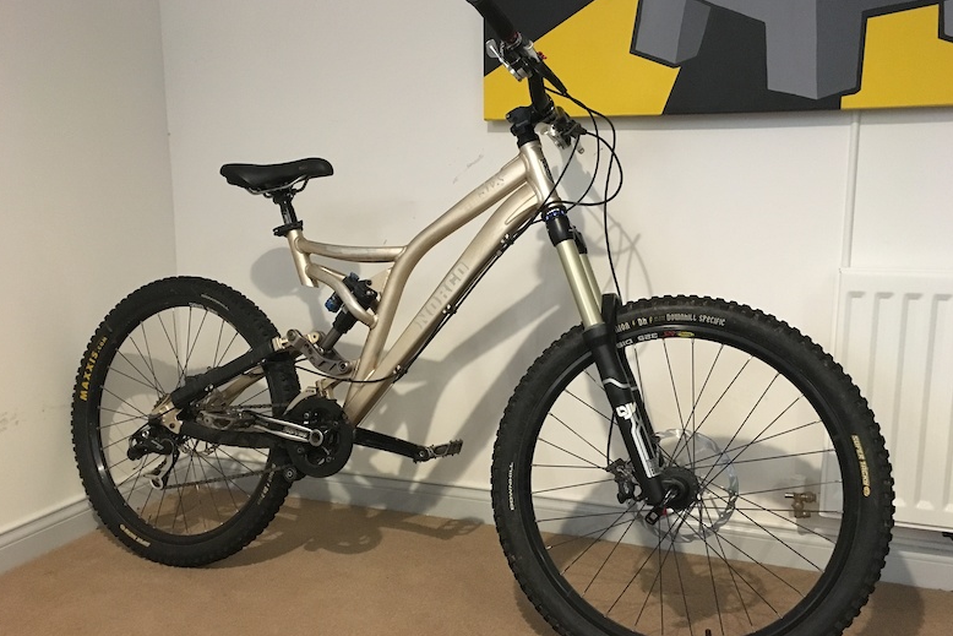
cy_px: 338
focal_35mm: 31
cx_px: 475
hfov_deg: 60.3
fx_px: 821
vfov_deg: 42.3
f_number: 2.2
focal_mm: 4.15
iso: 320
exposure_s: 1/17
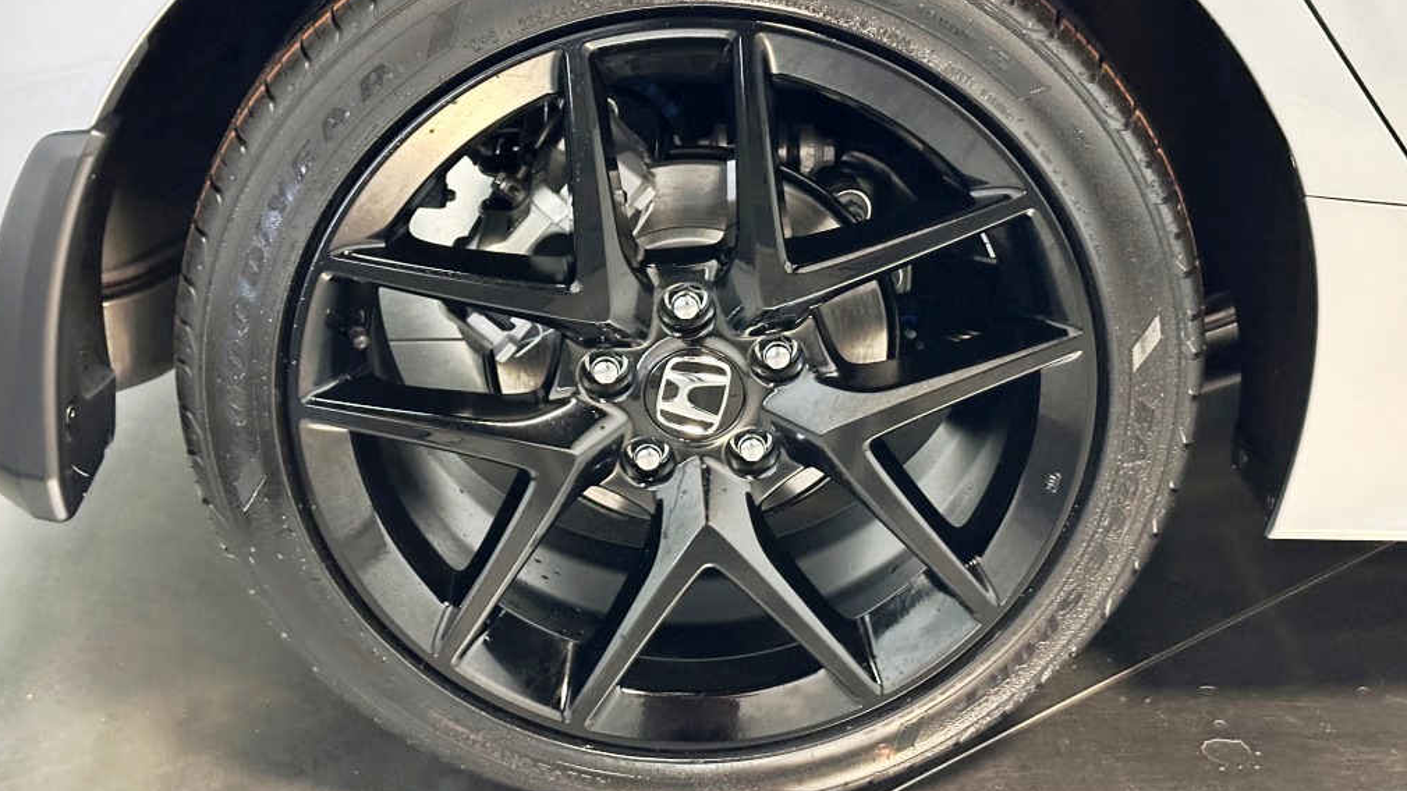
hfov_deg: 39.2
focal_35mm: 53
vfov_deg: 22.6
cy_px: 362
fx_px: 1977
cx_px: 695
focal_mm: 6.86
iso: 640
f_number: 1.78
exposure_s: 1/24
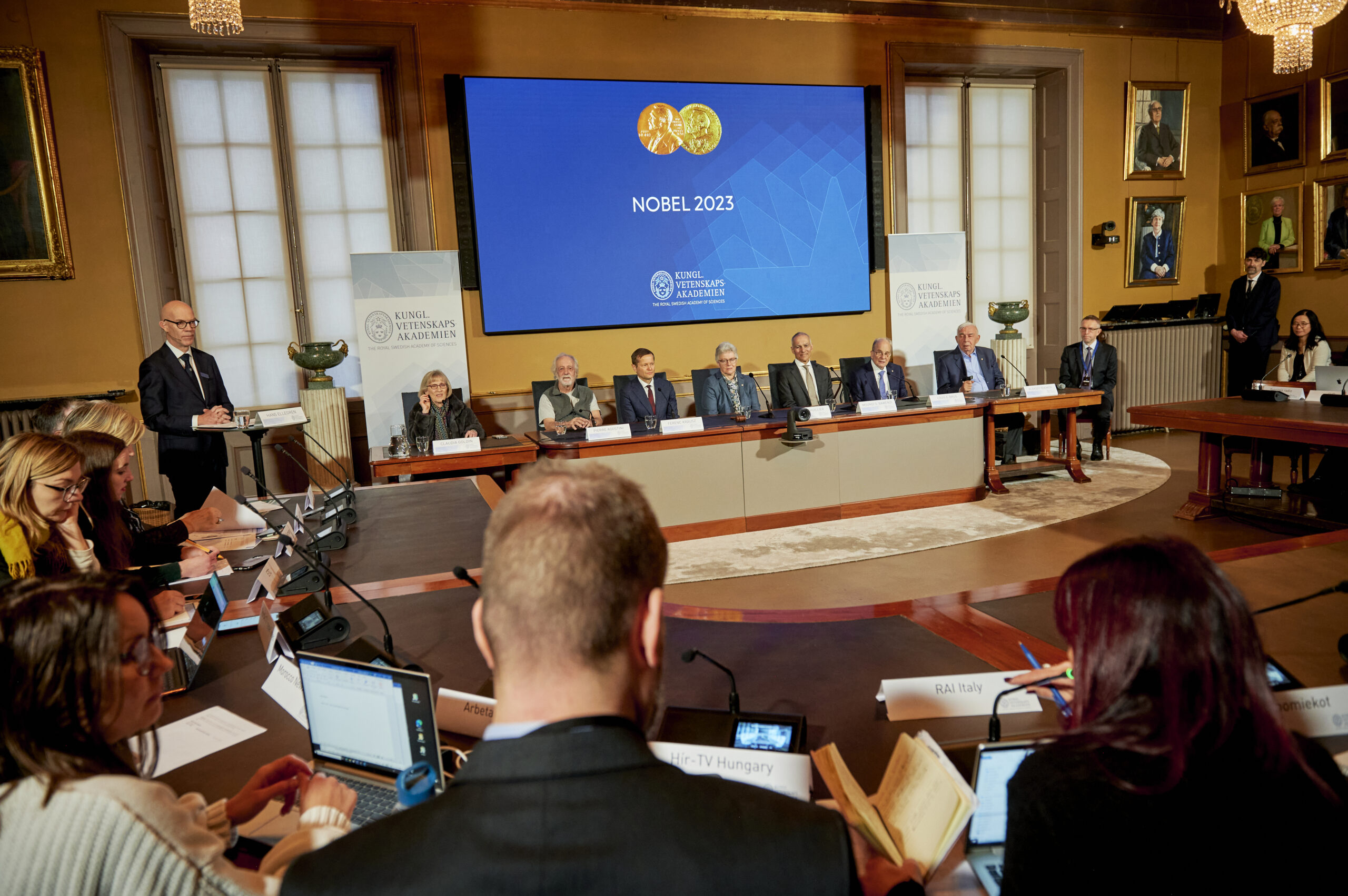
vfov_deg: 53.1
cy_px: 448
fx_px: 898
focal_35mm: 24
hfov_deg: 73.8
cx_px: 674
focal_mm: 24
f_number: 4
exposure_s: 1/80
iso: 1250
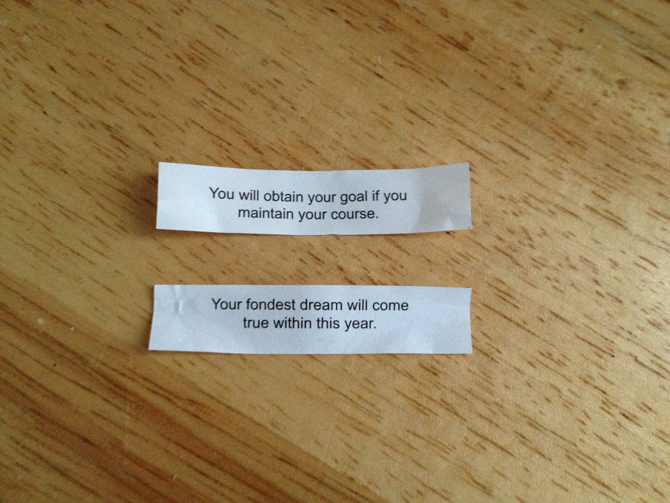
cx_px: 335
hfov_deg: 52.6
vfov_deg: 40.7
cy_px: 252
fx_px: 677
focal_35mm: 35
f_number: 2.4
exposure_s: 1/15
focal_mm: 4.28
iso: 500
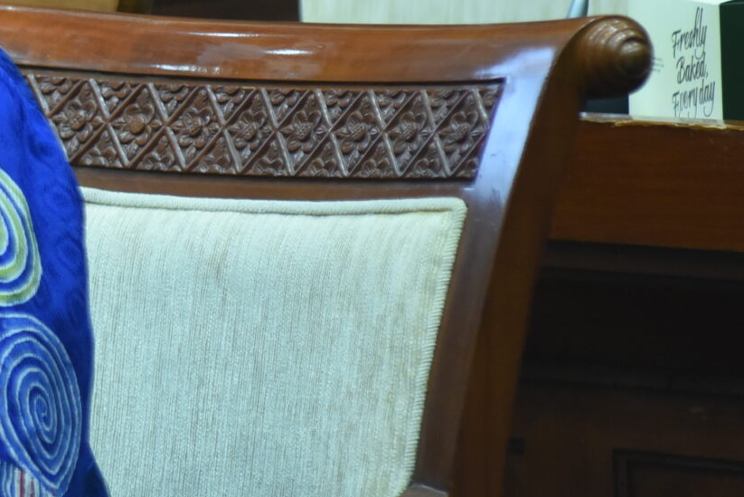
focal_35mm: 622
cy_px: -49
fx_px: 12856
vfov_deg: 2.2
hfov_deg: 3.3
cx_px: -399
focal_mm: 200
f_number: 4
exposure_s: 1/250
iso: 2500
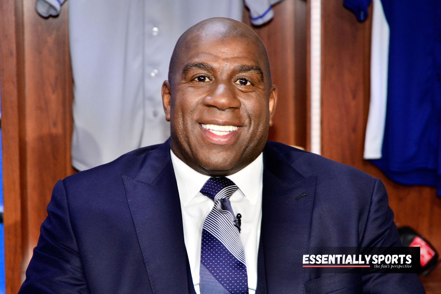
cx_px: 220
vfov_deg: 11.4
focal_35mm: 120
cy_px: 147
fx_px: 1470
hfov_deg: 17.1
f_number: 6.3
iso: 1600
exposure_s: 1/50
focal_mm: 120
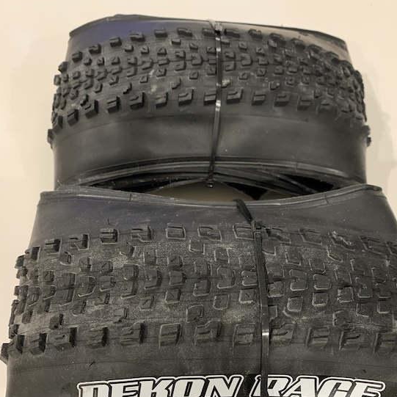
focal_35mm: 34
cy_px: 264
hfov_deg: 48.4
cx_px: 218
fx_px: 441
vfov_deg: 47.7
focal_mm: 4.25
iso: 320
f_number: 1.8
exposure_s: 1/60
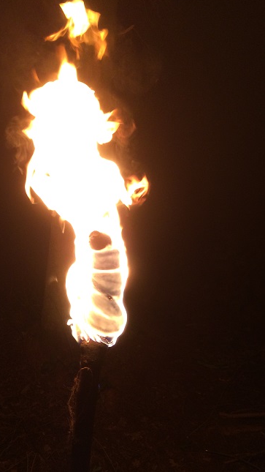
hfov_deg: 36.3
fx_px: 400
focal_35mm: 32
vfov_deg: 61.0
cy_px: 234
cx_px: 90
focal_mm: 4.15
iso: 64
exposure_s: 1/33
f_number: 2.2
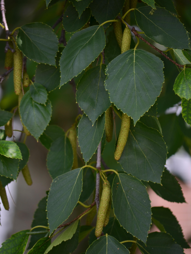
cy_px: 135
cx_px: 96
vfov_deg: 6.9
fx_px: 2101
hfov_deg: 5.2
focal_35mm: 286
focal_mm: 175
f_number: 5.3
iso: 100
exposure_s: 1/250
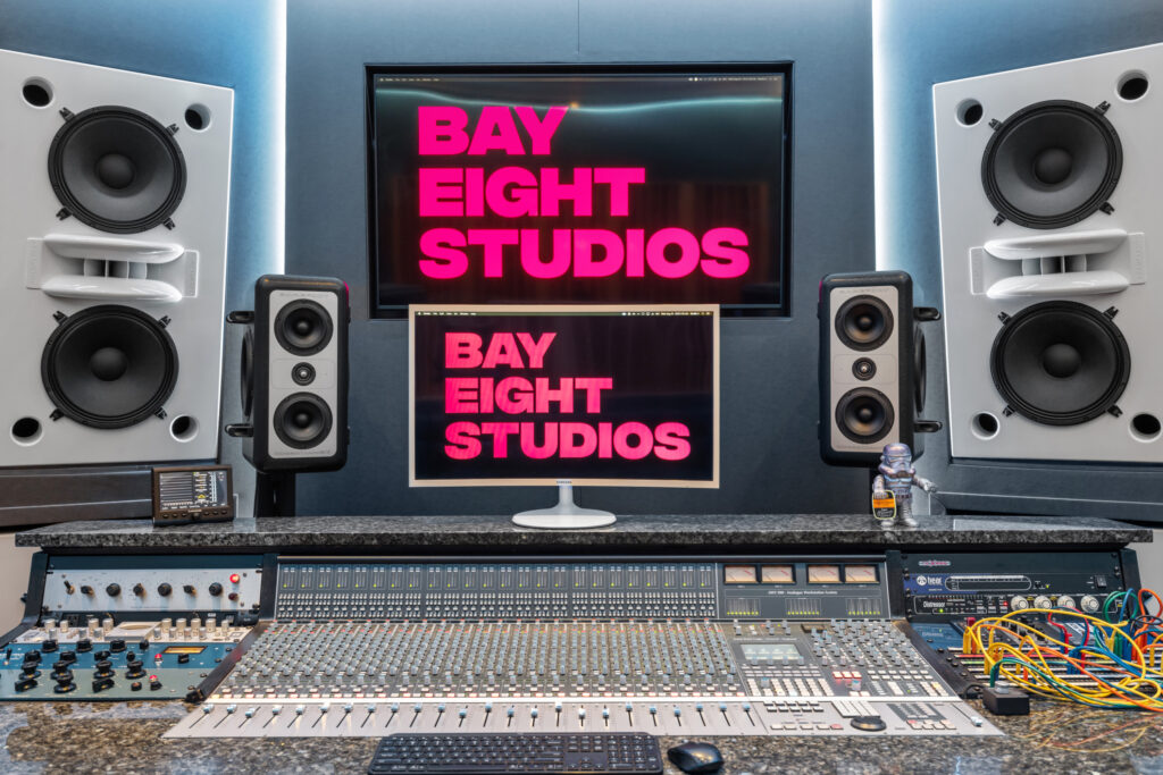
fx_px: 937
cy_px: 388
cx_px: 582
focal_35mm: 29
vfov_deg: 45.0
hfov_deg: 63.7
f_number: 4
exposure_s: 1/8
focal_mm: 29
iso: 800
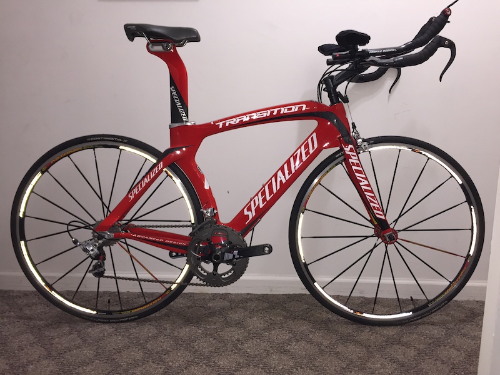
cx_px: 250
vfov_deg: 48.2
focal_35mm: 29
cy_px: 188
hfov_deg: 61.7
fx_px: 419
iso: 80
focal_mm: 4.15
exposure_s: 1/30
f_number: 2.2
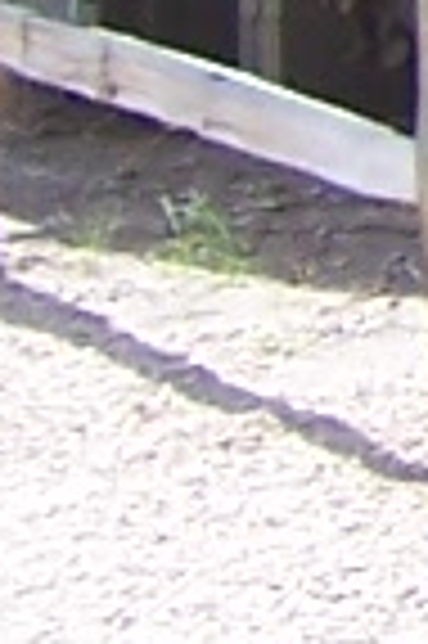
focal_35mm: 371
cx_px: 2694
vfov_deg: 5.4
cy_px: -968
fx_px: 6632
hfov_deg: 3.2
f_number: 2.7
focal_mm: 5.6
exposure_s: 1/350
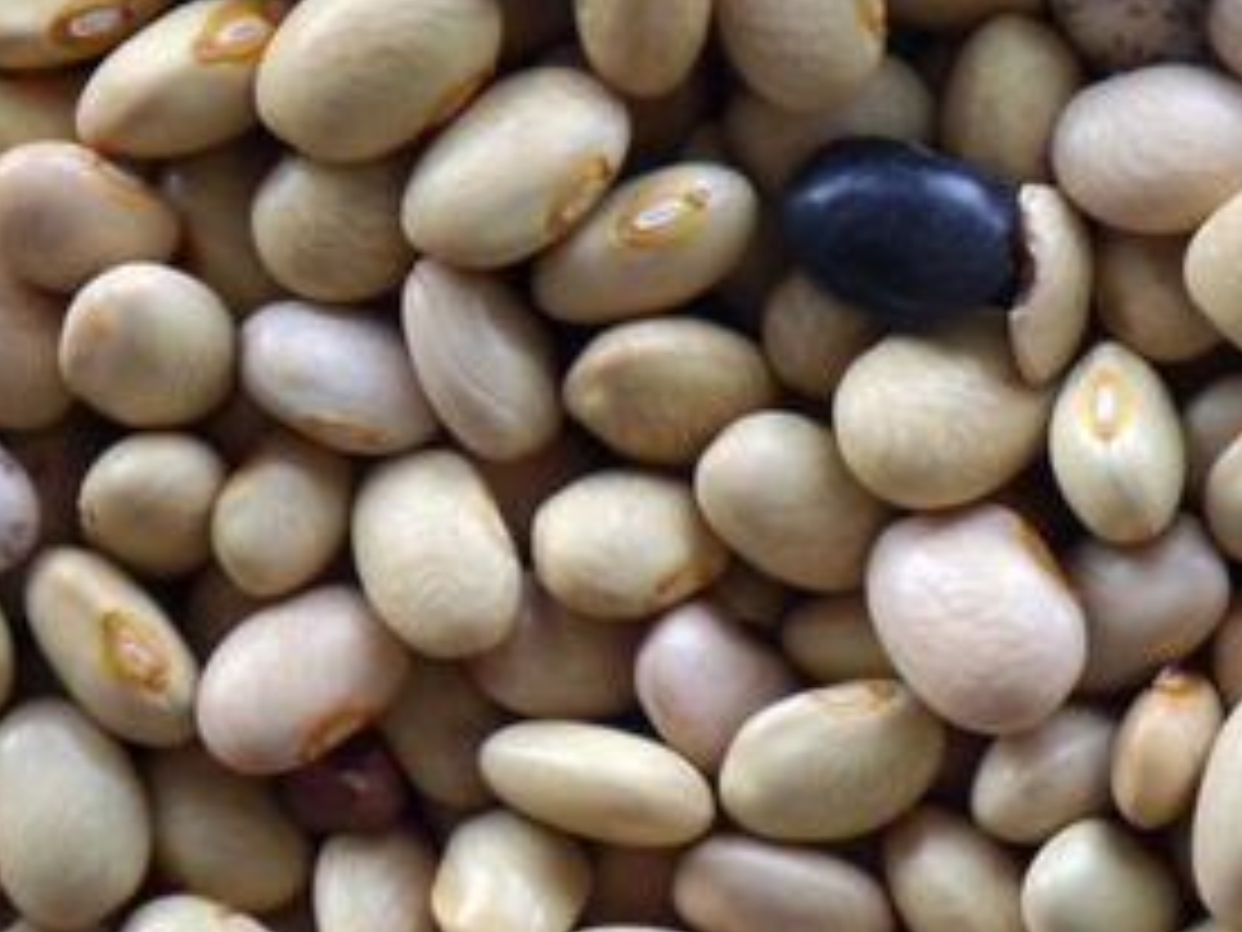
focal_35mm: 209
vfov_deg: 7.1
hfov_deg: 9.4
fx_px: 7499
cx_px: 1071
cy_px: 410
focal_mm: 36
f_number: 5.3
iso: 400
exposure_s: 1/100
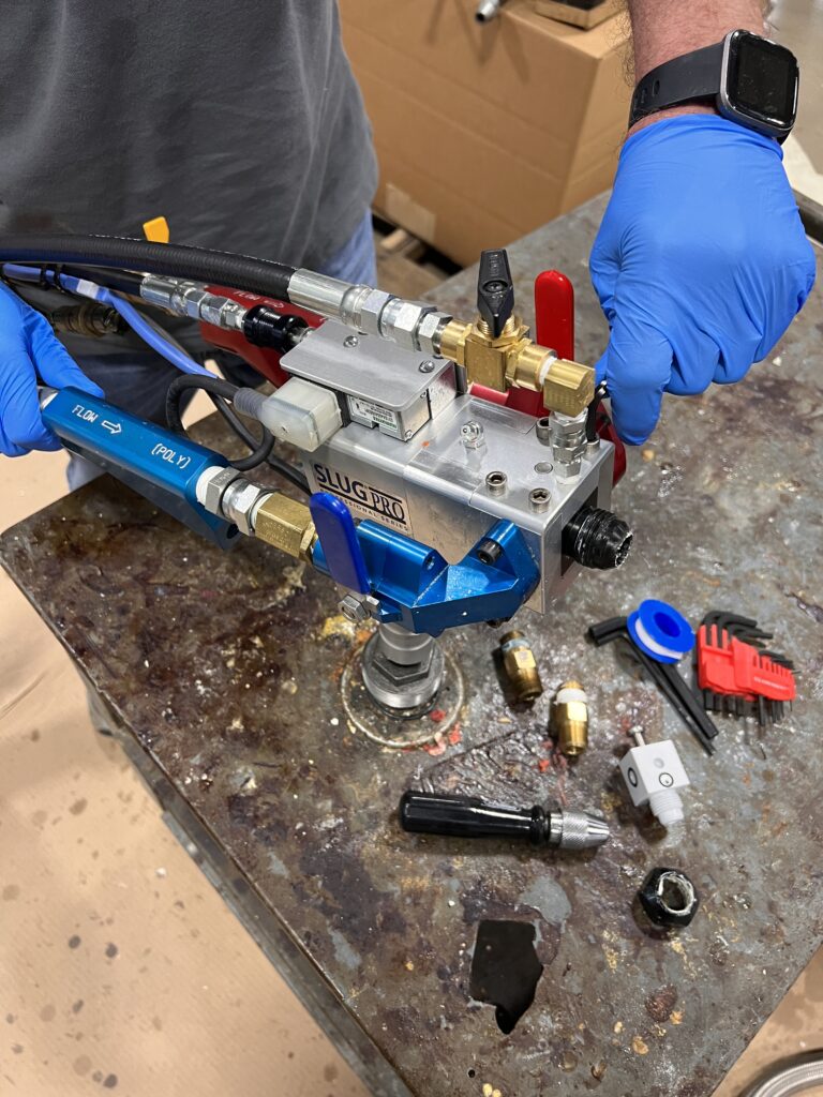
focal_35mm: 26
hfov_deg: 53.1
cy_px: 548
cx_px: 412
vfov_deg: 67.3
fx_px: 824
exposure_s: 1/60
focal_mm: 5.7
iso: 160
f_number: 1.5
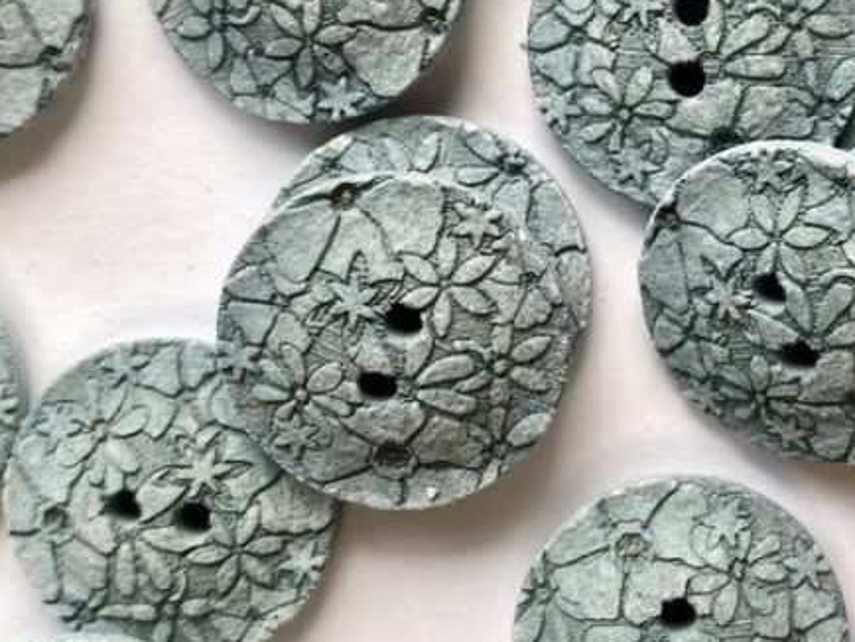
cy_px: 368
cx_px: 561
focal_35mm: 46
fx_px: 1137
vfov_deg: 31.5
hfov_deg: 40.8
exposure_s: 1/156
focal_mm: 4.25
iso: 32
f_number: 1.8
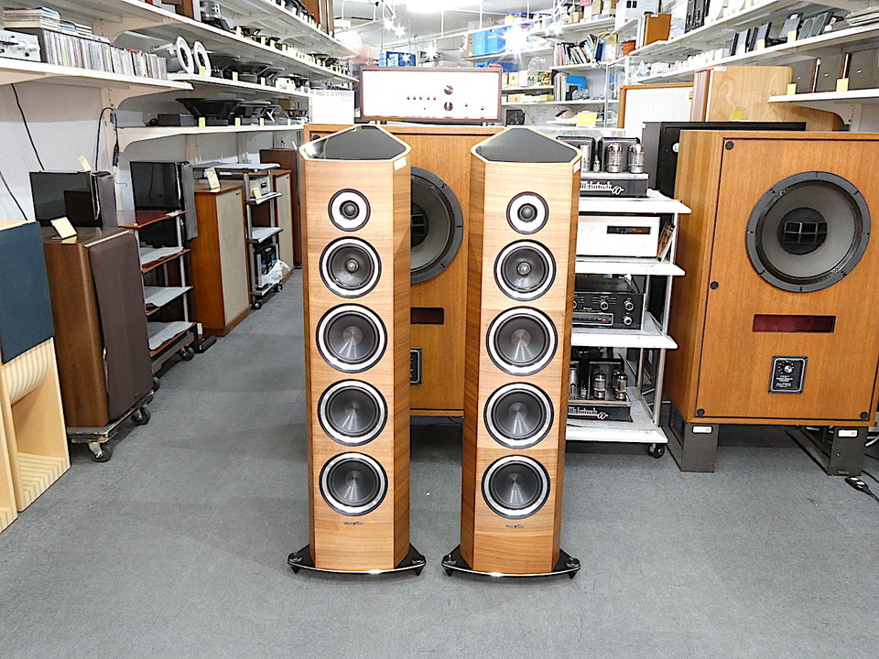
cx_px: 440
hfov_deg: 63.4
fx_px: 711
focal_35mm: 28
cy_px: 330
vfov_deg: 49.7
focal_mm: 5
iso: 400
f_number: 8
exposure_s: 1/2.5
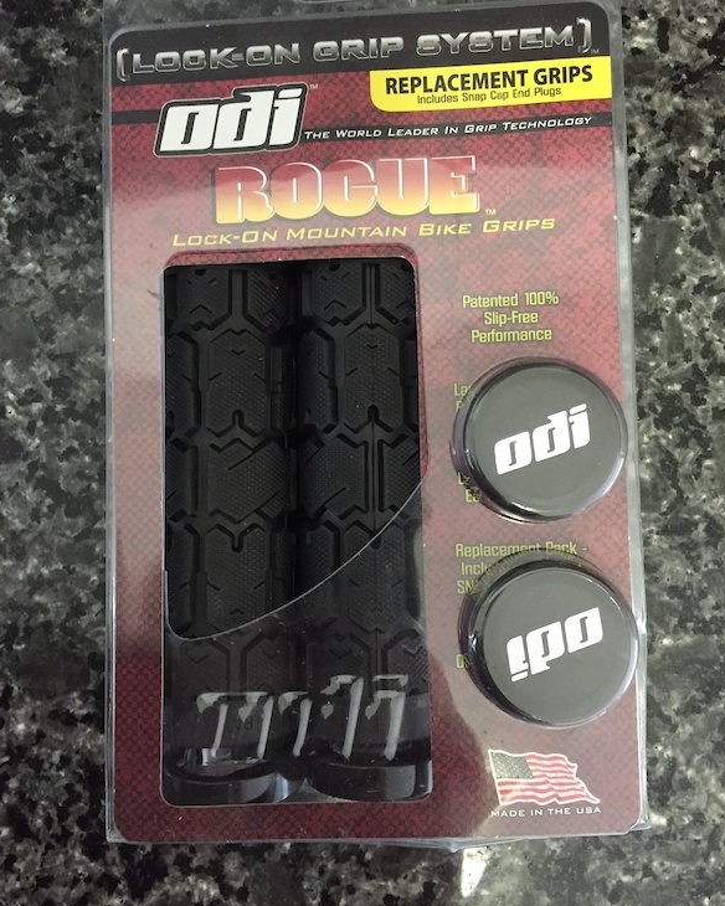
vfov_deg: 57.1
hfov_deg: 47.1
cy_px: 417
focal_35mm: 31
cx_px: 360
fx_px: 831
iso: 250
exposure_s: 1/15
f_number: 2.2
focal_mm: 4.15
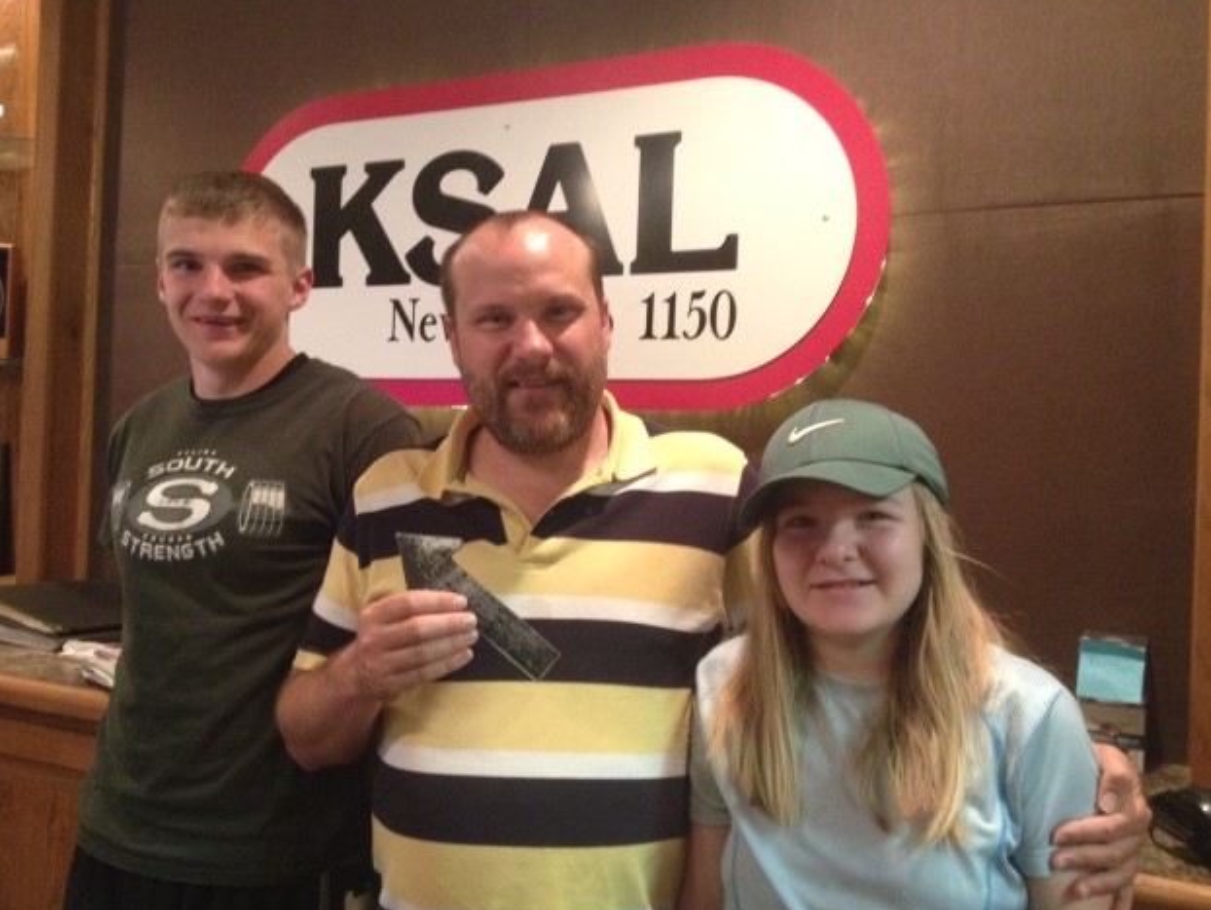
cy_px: 452
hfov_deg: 51.3
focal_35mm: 36
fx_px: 1260
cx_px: 607
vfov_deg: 39.7
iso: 400
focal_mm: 4.28
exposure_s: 1/17
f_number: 2.4
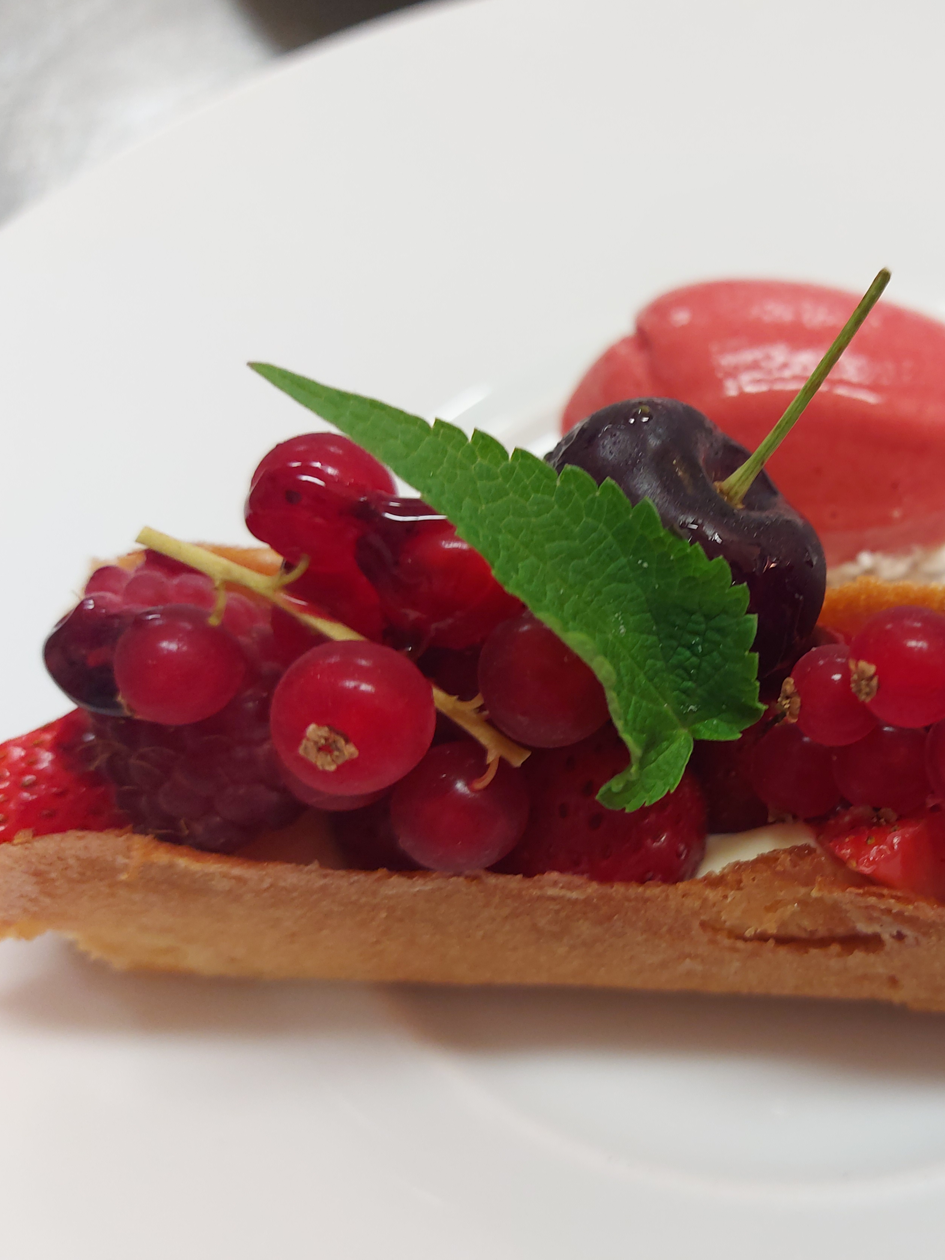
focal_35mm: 33
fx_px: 1201
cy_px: 611
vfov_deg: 55.3
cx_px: 778
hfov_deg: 40.8
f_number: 1.8
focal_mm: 5.23
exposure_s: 1/50
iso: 160
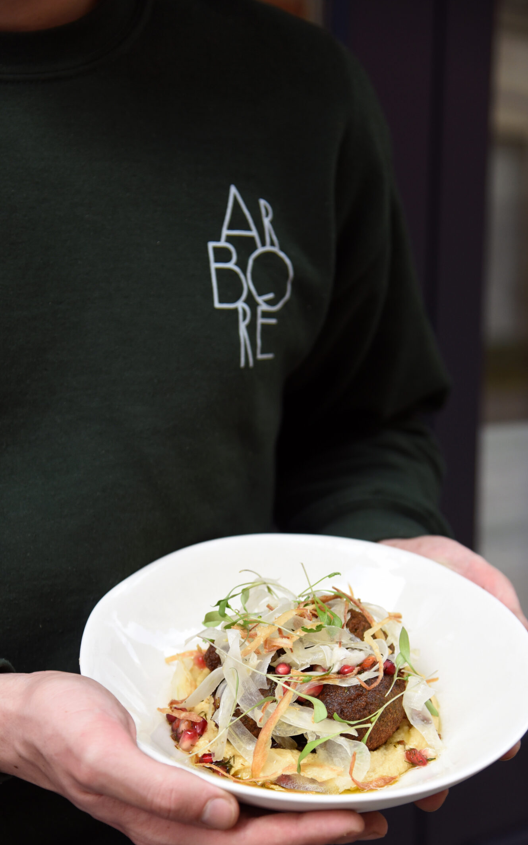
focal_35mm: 81
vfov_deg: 25.5
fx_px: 1865
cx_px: 279
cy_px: 503
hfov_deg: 16.1
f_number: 5
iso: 800
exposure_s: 1/500
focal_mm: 66
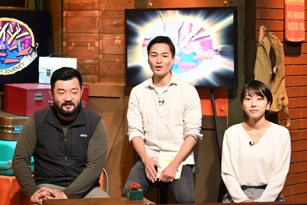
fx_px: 1100
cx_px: 154
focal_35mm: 129
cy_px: 102
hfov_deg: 15.9
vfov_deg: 10.6
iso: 3200
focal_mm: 86
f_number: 6.3
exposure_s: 1/125
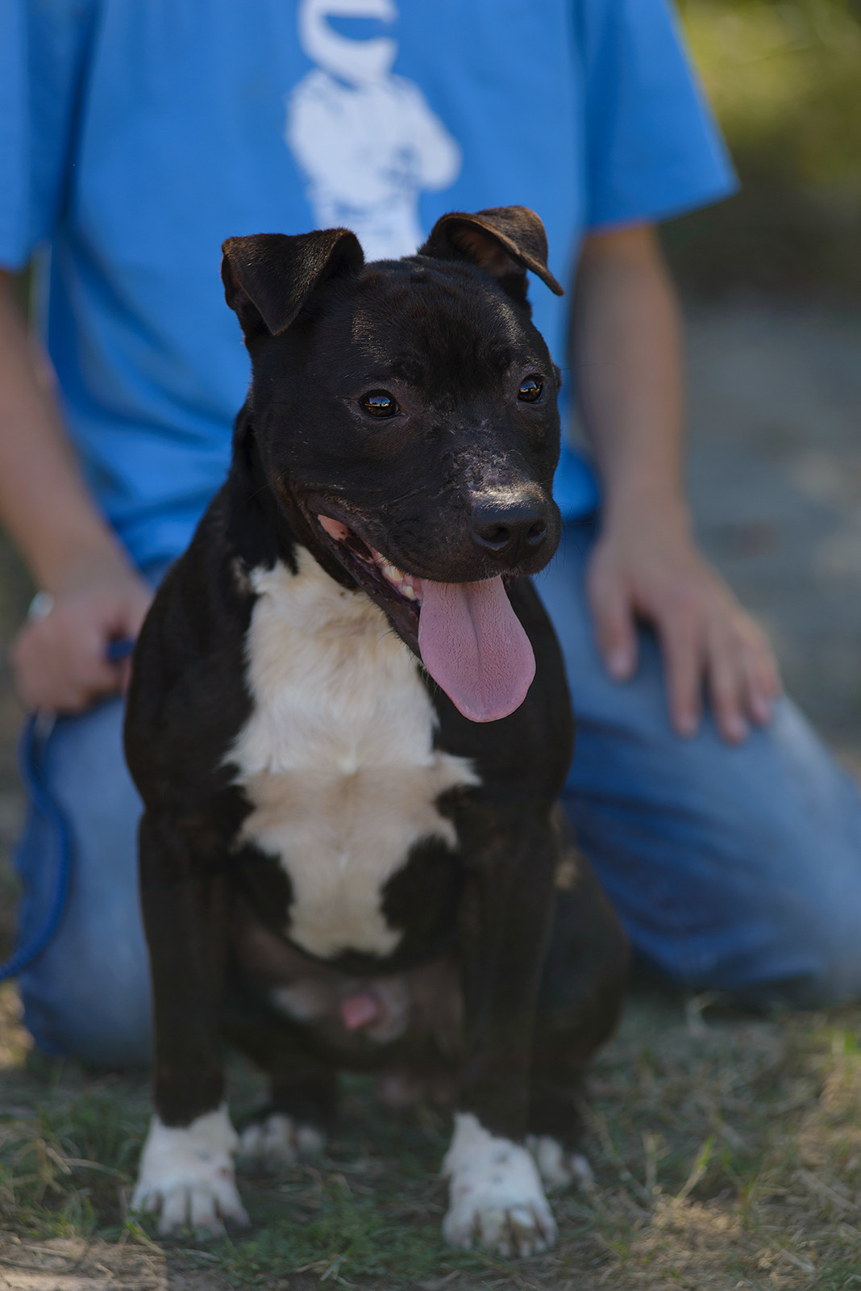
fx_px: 5197
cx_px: 430
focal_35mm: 145
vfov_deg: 14.1
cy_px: 646
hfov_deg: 9.5
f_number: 4
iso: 100
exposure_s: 1/320
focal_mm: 145
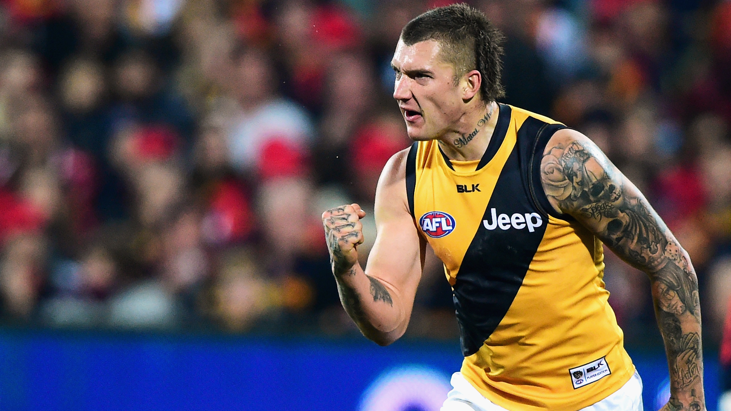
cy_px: 218
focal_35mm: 629
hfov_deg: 3.4
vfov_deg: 1.9
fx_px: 12192
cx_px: 365
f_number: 4
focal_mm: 600
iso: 4000
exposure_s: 1/2000
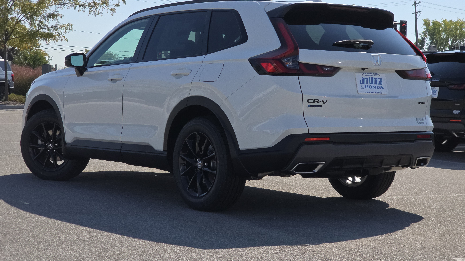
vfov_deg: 15.9
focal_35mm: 76
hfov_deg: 27.9
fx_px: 937
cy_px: 108
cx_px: 235
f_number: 2.4
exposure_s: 1/2961
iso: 50
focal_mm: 7.9
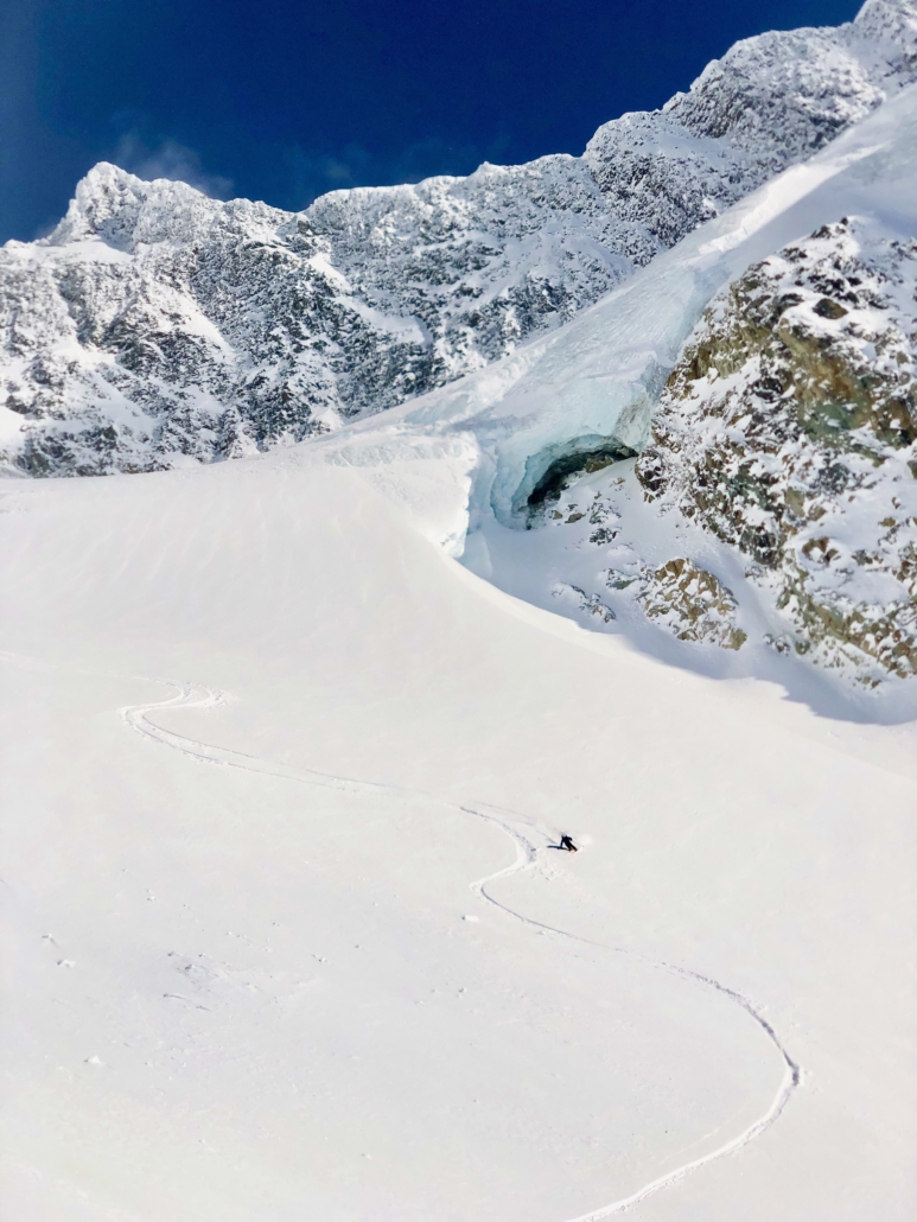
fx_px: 1836
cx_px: 458
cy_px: 611
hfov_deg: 28.0
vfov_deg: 36.8
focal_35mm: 52
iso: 20
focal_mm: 6
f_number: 2.4
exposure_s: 1/6897
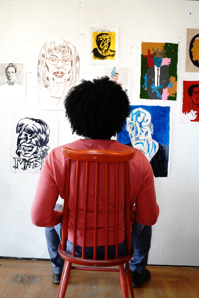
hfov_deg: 37.9
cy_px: 149
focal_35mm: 35
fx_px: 290
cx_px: 100
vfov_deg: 54.4
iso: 3200
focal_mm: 35
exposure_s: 1/80
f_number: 6.3
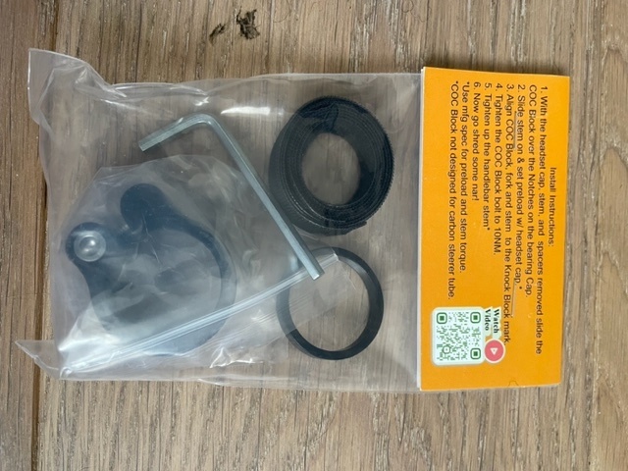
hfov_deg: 67.3
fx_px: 472
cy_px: 236
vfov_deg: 53.1
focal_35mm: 26
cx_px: 314
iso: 160
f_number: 1.6
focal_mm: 4.2
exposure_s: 1/53
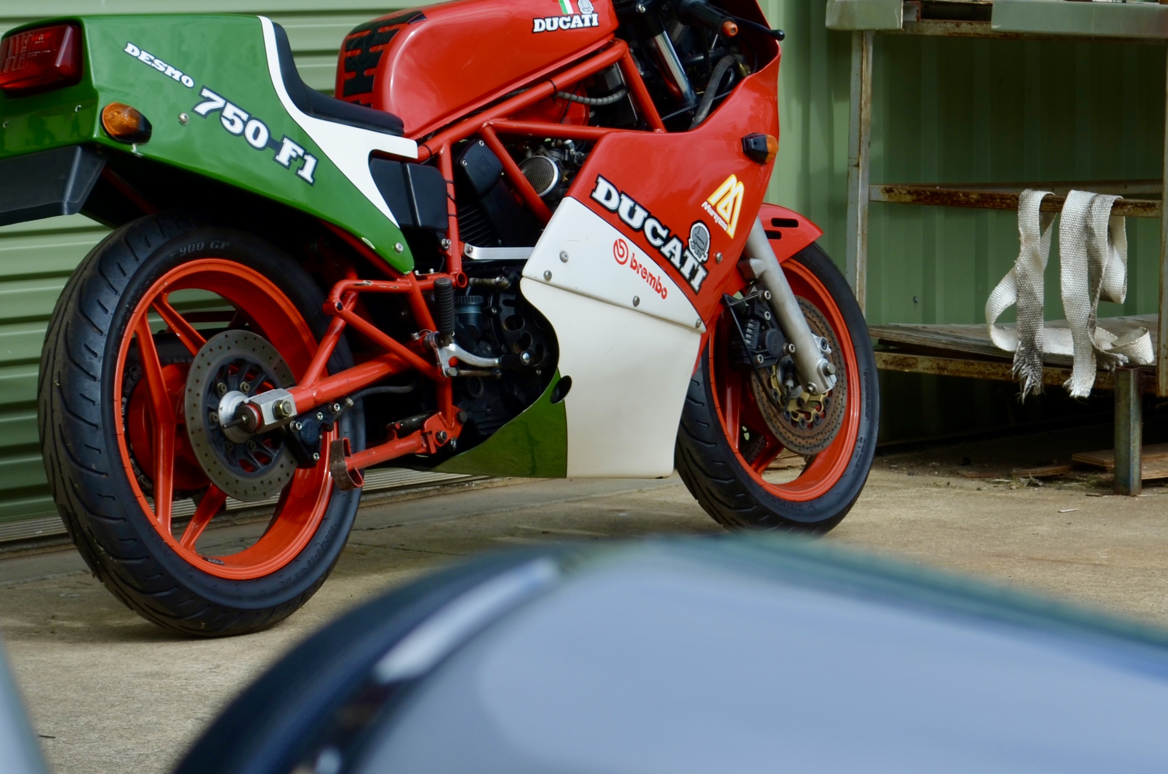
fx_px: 4984
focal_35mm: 154
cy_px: 187
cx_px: 548
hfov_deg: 13.4
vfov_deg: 8.9
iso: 100
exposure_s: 1/250
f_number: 8
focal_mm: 55
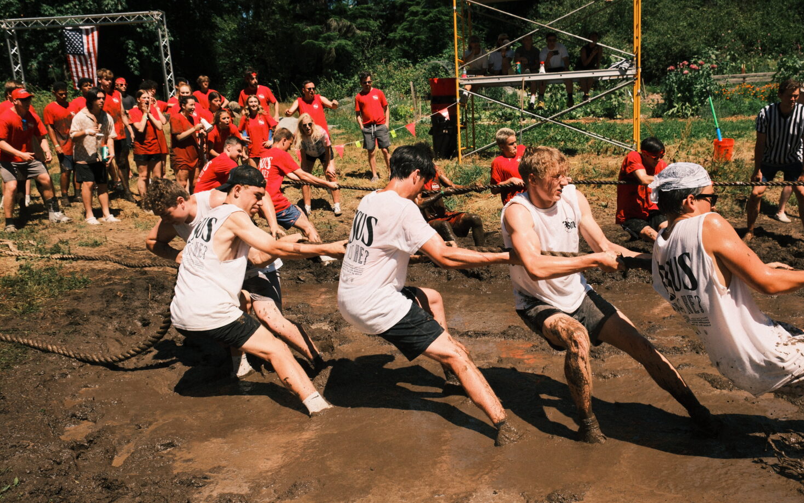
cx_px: 421
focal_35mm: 31
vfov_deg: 40.6
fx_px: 679
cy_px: 255
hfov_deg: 61.2
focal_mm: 19.6
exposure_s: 1/1500
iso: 500
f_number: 5.6
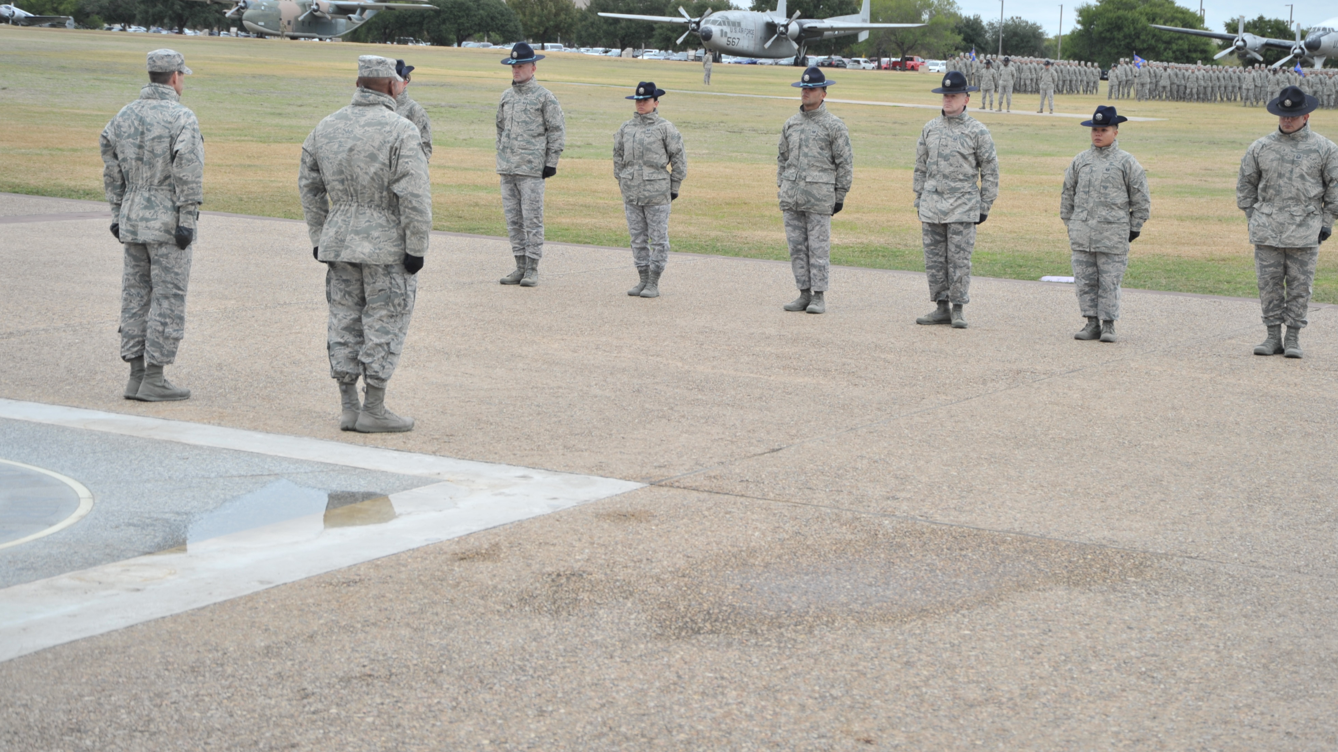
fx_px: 2625
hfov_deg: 28.6
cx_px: 705
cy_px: 294
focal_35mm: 74
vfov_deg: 16.3
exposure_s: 1/125
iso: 250
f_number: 5.6
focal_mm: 65
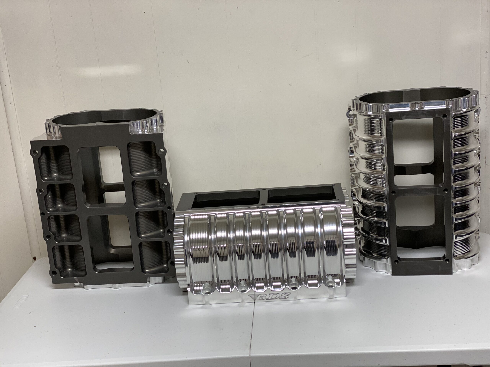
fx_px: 736
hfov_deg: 36.8
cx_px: 245
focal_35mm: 52
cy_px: 184
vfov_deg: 28.0
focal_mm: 6
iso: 125
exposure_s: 1/120
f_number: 2
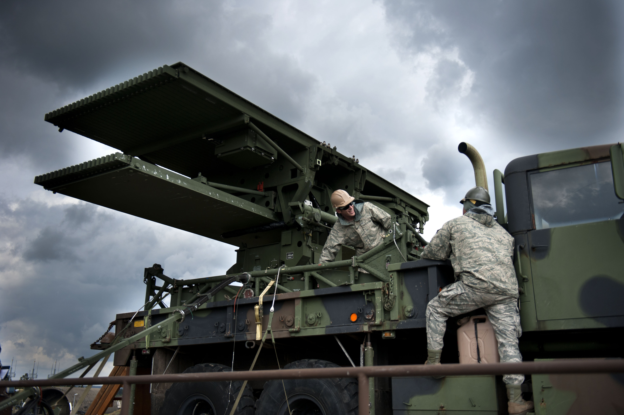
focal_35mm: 36
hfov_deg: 53.2
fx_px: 624
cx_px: 312
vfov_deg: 36.8
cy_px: 208
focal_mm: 36
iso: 400
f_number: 2.8
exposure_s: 1/5000
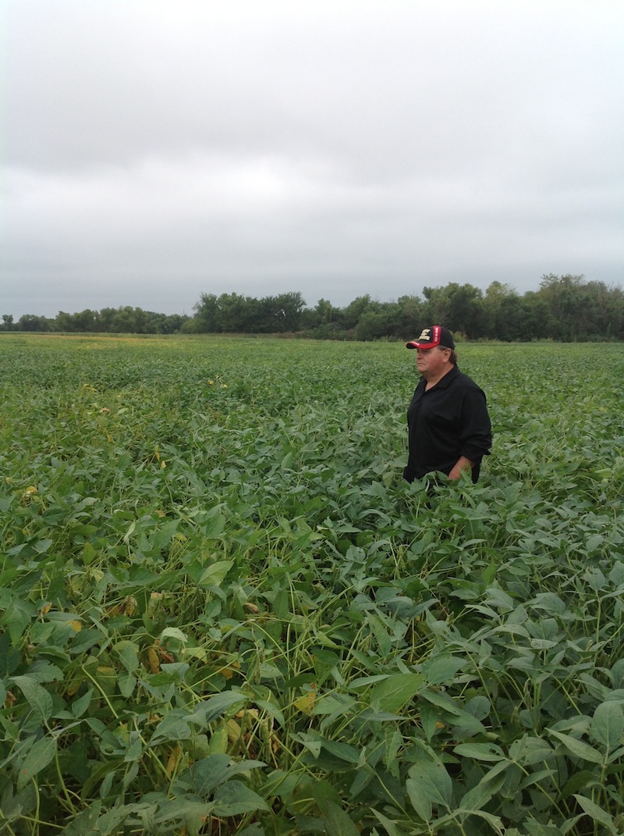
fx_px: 843
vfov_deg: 52.7
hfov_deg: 40.6
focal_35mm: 35
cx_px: 312
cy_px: 418
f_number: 2.4
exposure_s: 1/451
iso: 50
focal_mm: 4.28
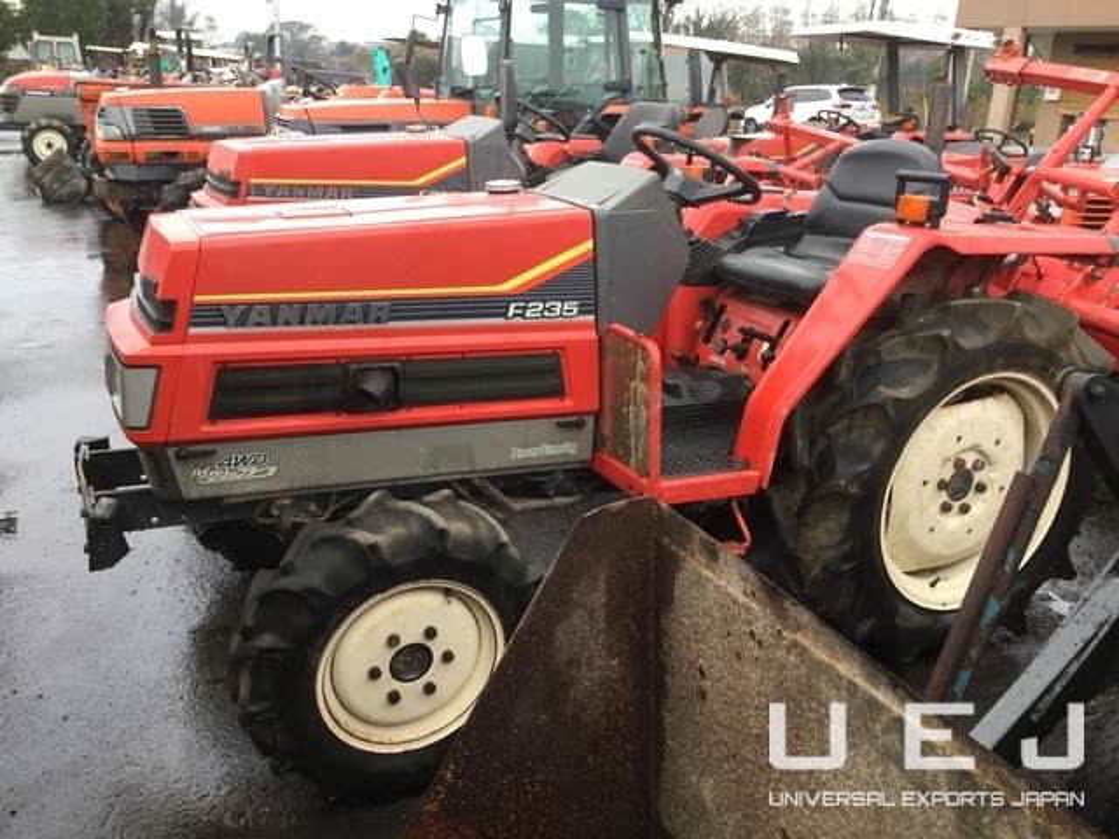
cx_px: 560
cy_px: 420
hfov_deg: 58.4
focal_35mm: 31
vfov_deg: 45.4
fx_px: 1002
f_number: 2.4
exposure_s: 1/120
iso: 50
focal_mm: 3.3
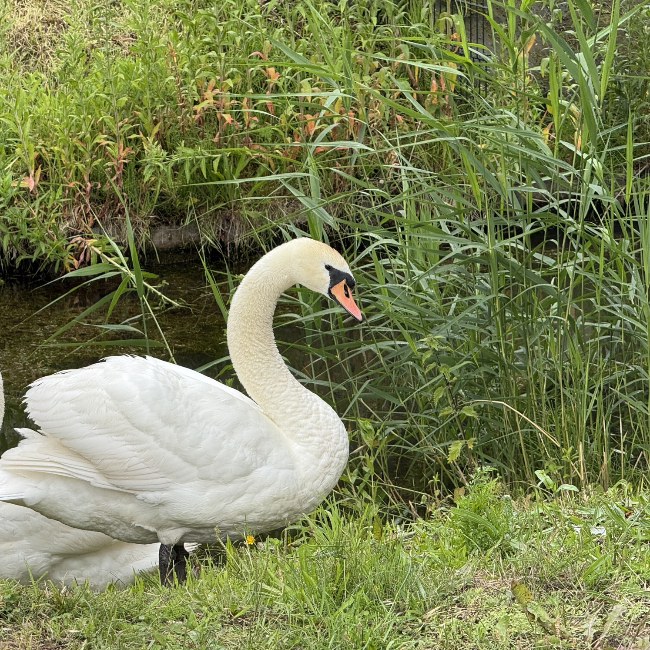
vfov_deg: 12.3
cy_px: 325
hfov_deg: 12.3
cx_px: 226
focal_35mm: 142
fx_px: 3017
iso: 50
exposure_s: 1/218
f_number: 2.8
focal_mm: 15.66
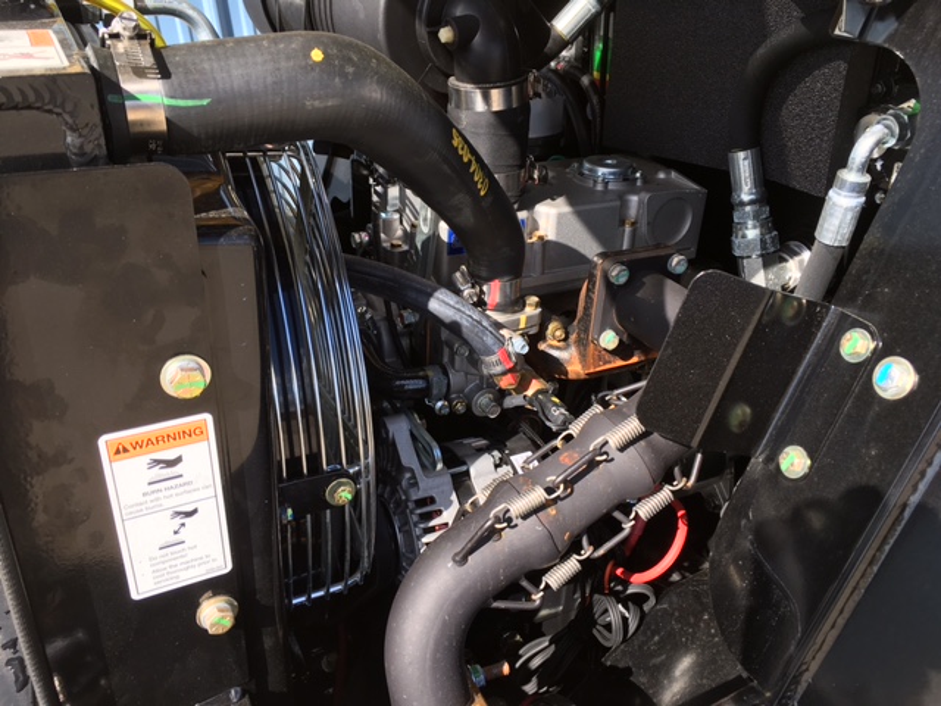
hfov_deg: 61.7
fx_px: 788
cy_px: 353
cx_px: 470
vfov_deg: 48.2
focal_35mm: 29
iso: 25
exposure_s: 1/403
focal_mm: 4.15
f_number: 2.2
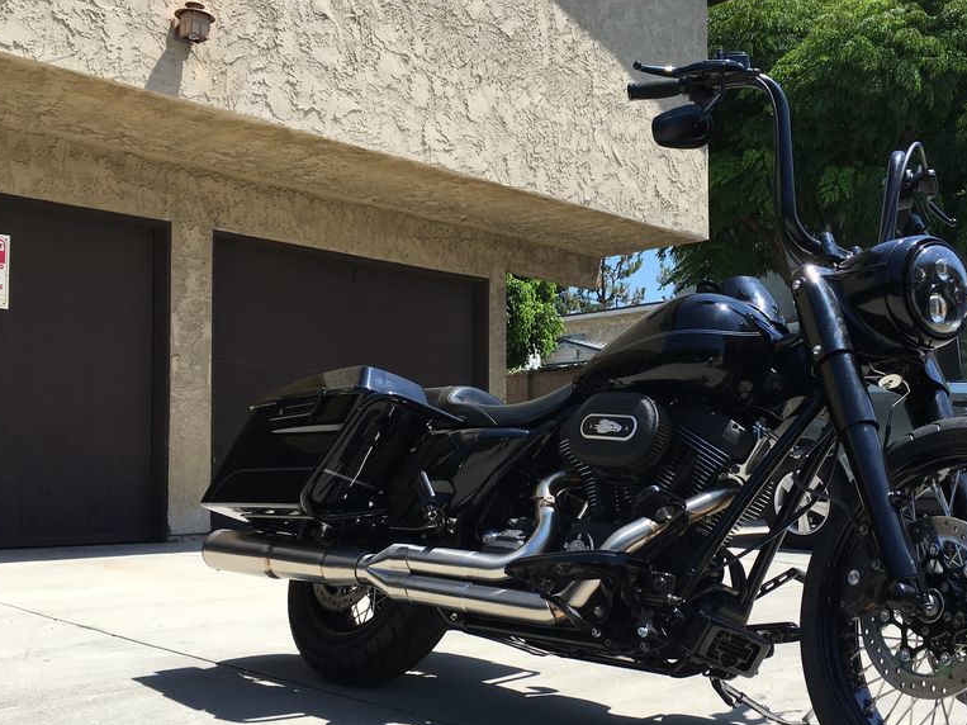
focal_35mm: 38
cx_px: 596
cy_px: 423
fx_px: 1061
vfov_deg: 37.6
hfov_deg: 48.6
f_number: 2.2
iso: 25
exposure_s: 1/1068
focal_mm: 4.15
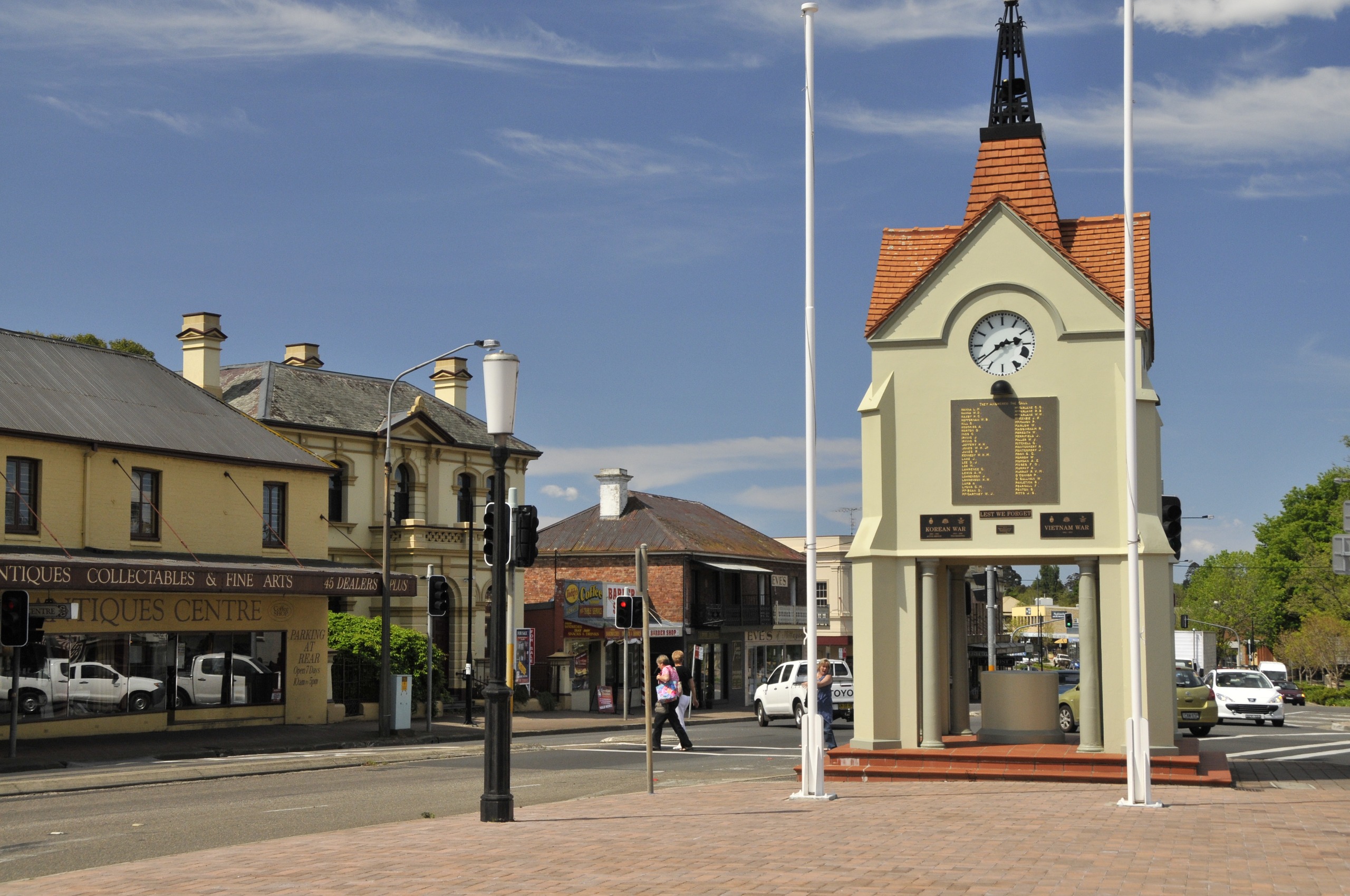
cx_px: 675
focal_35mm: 51
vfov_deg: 26.4
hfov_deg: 38.9
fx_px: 1910
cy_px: 448
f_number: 9
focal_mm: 34
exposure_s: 1/320
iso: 400
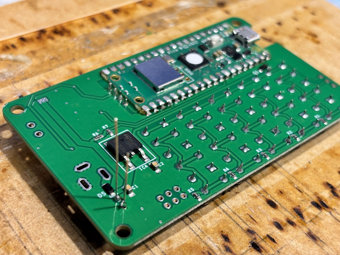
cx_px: 170
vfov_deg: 28.0
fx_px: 511
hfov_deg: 36.8
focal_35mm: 52
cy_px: 128
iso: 100
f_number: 1.6
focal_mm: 5.96
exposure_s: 1/53
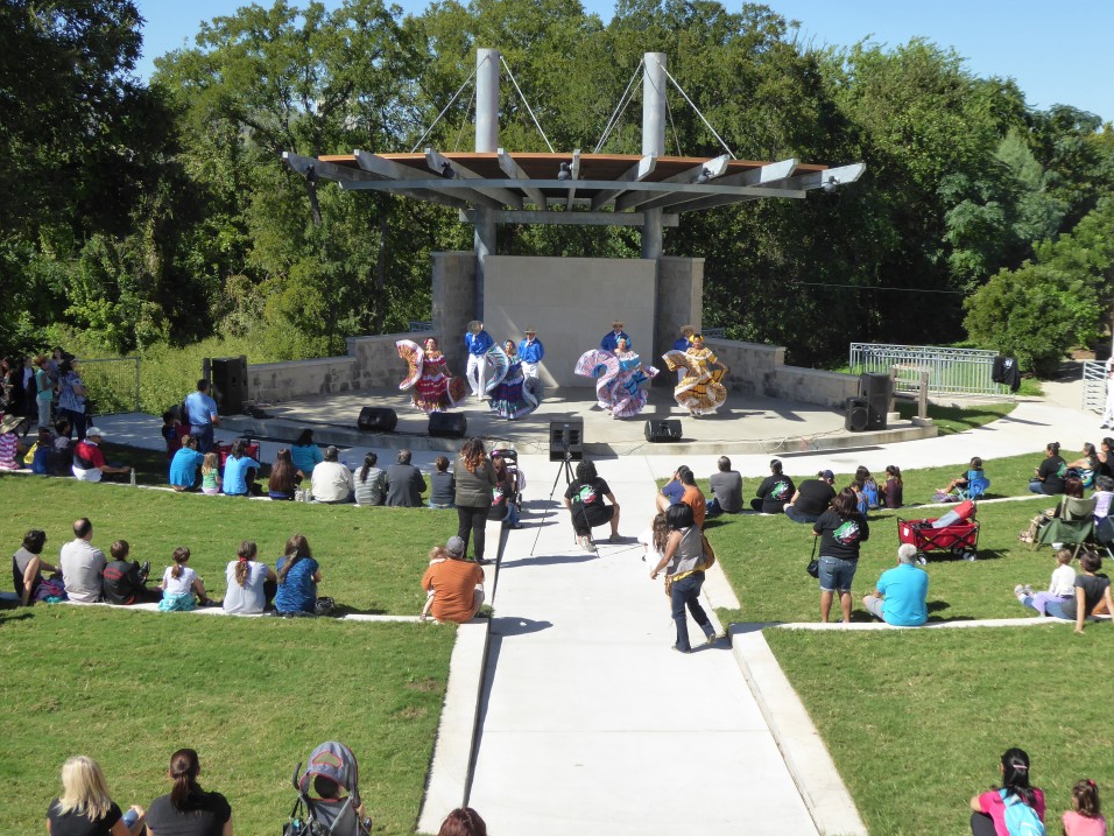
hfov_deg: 42.1
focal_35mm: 45
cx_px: 595
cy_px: 406
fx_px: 1448
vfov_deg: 32.2
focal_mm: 7.2
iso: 160
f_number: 3.8
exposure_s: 1/640
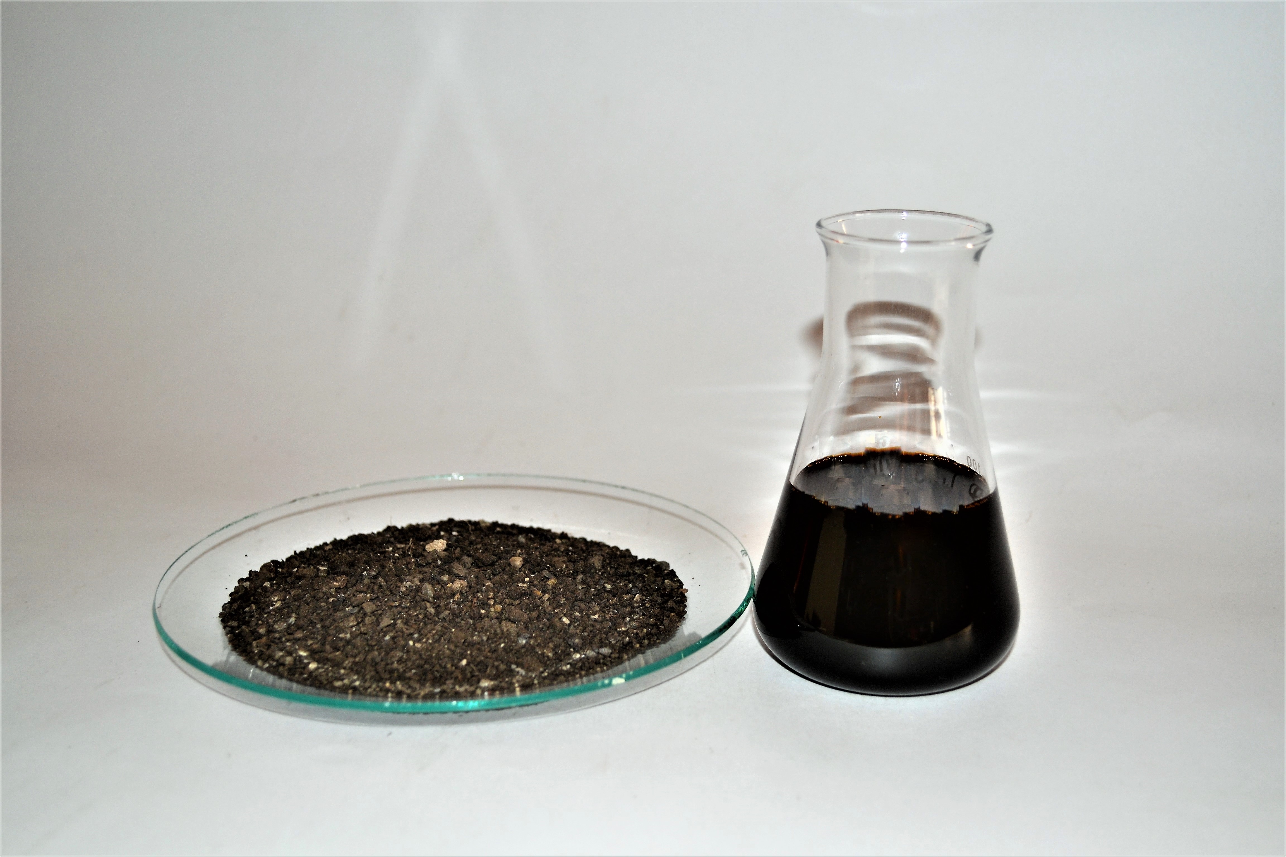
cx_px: 643
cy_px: 428
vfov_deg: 28.1
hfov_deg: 41.1
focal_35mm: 48
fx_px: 1715
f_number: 4.8
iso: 400
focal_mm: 32
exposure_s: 1/60
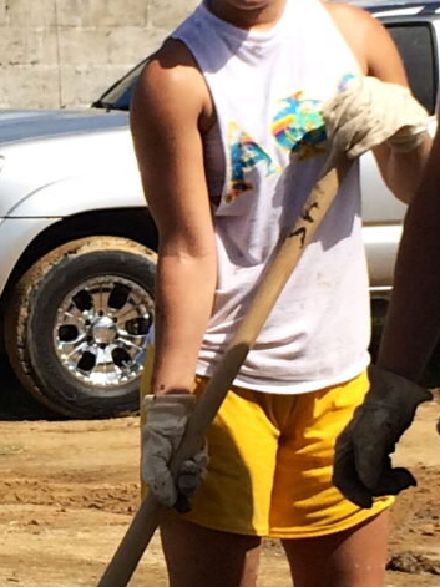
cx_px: -113
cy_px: 285
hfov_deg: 9.0
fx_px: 2764
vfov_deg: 12.1
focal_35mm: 163
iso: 40
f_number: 2.2
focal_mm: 4.12
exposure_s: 1/3425
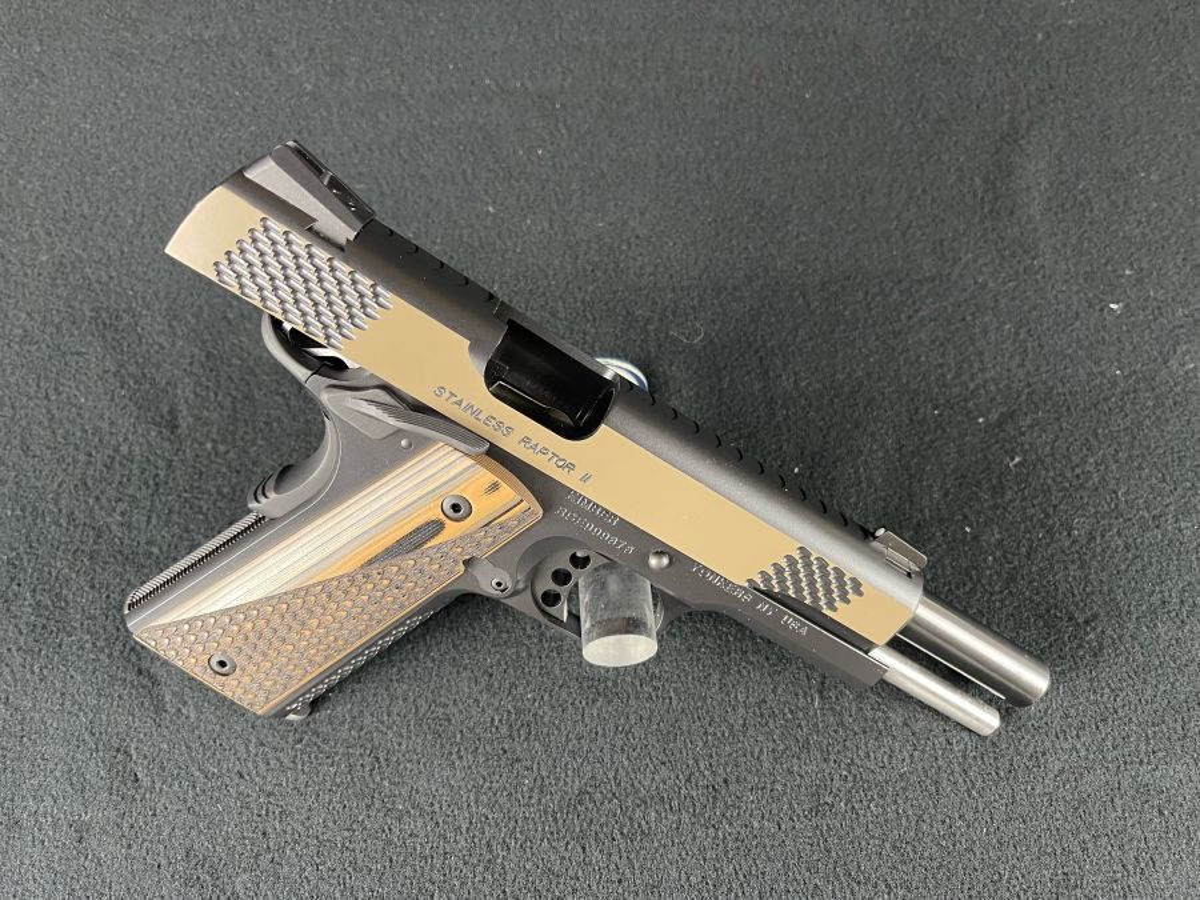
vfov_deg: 53.1
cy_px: 450
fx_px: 901
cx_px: 600
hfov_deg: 67.3
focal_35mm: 26
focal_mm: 5.1
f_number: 1.6
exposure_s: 1/60
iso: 320
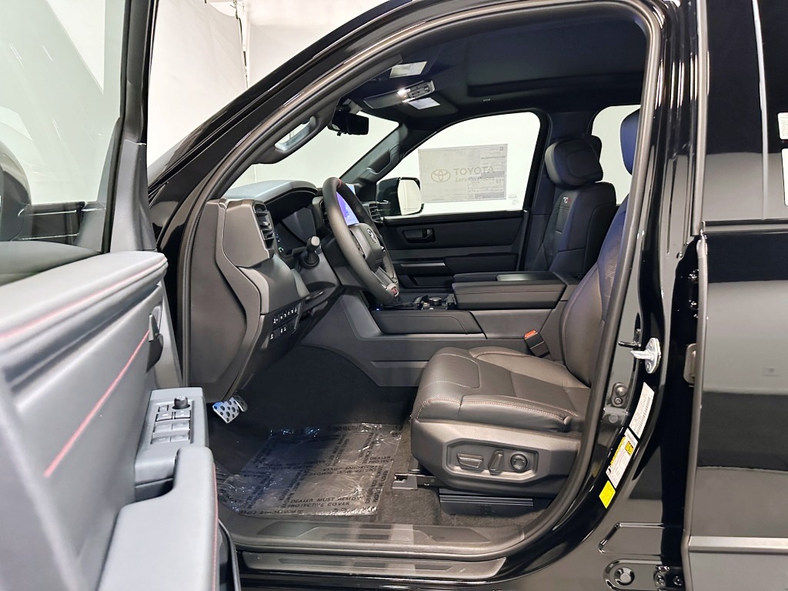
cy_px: 296
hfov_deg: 71.6
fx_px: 546
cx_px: 394
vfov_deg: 56.8
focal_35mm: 24
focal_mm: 6.86
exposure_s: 1/40
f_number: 1.78
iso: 1000
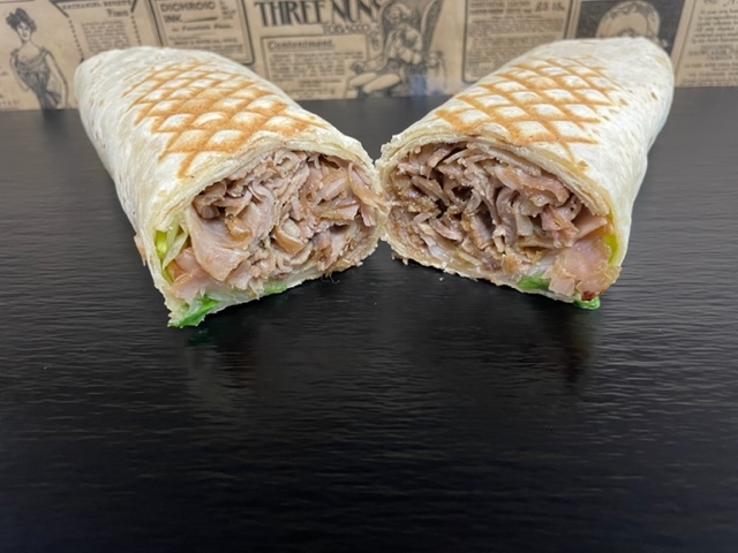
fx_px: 554
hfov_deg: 67.3
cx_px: 369
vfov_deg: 53.1
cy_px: 276
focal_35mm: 26
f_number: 1.6
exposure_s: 1/50
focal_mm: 4.2
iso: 320
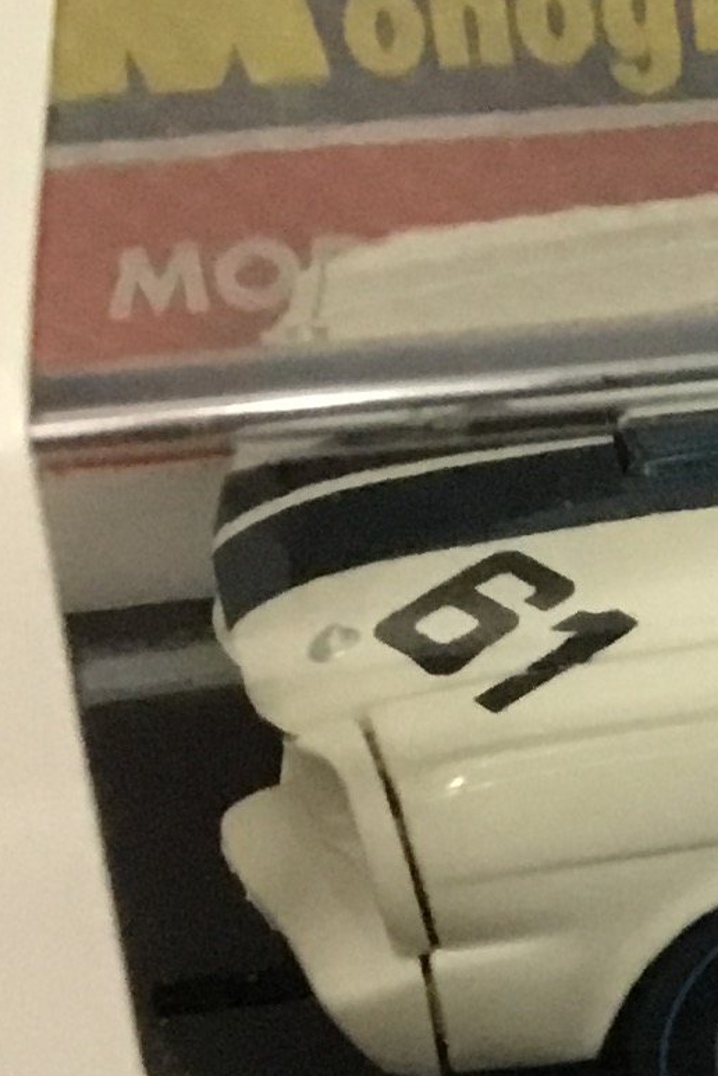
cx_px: 1629
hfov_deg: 9.2
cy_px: 913
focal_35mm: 136
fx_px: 4068
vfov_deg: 15.0
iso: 200
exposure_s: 1/30
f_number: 2.4
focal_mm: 3.3
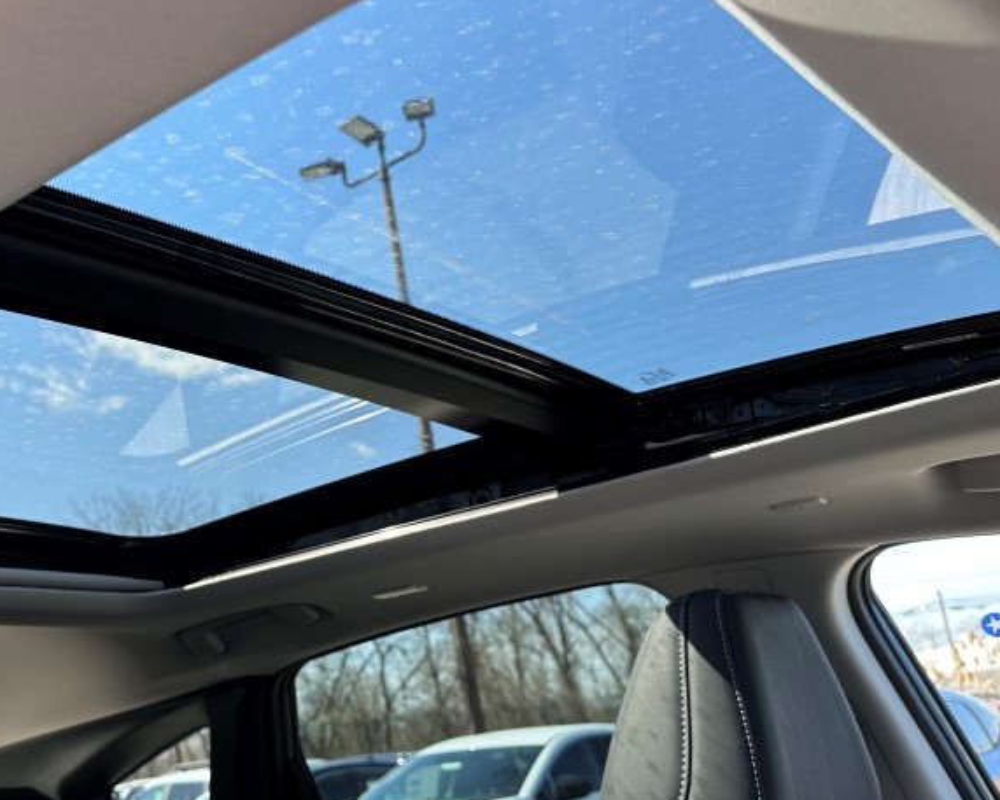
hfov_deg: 42.4
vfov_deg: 35.7
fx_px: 1243
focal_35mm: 42
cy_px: 389
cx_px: 245
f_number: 1.78
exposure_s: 1/409
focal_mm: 6.86
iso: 80
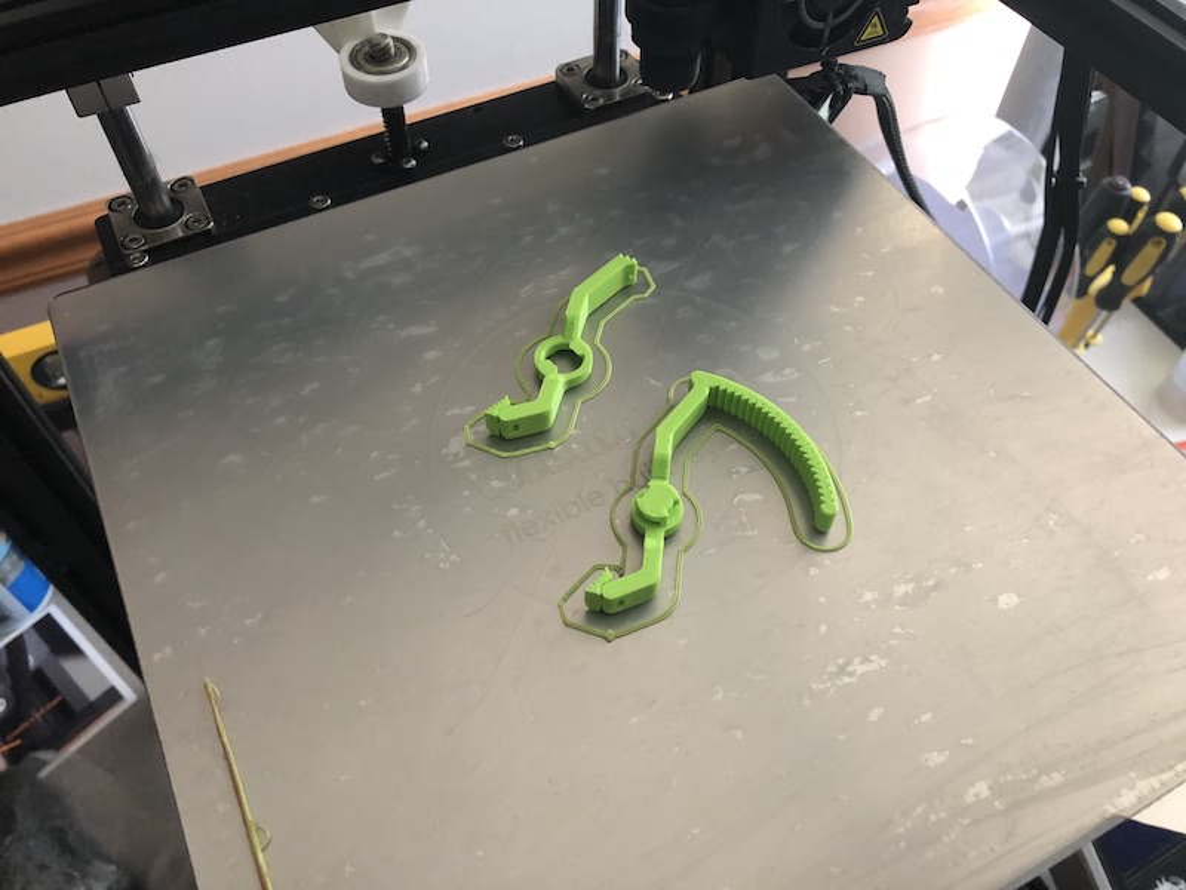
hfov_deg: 63.4
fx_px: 959
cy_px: 445
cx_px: 593
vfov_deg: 49.7
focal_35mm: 28
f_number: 1.8
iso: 64
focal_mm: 3.99
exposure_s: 1/15
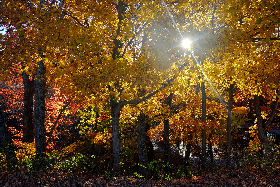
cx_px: 140
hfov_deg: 58.7
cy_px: 94
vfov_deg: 41.1
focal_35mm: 32
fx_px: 249
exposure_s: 1/125
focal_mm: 21.4
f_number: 8
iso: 200
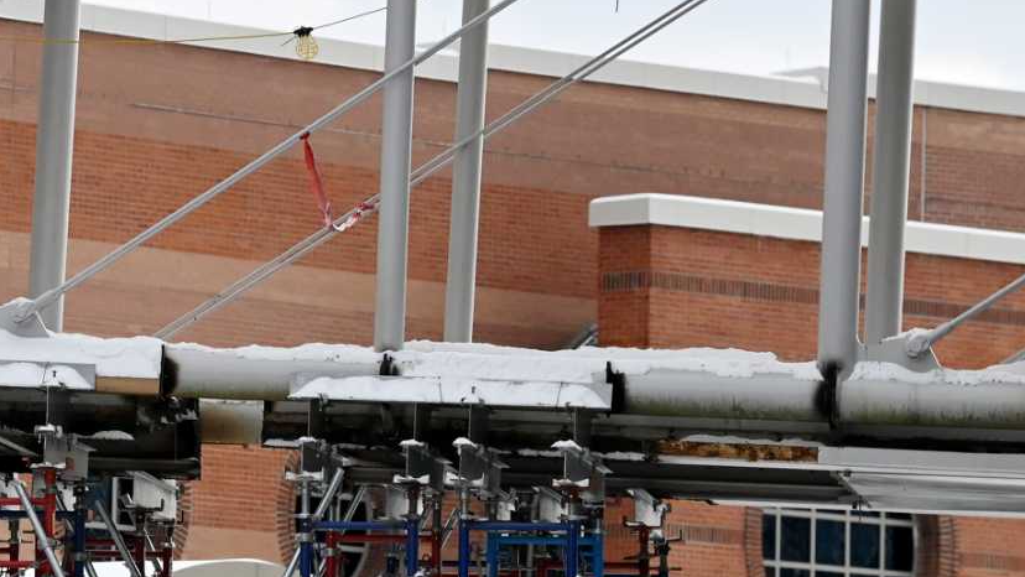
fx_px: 11254
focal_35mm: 414
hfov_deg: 5.2
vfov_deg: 2.9
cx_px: 194
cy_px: 323
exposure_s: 1/8000
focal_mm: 160
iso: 1400
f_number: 5
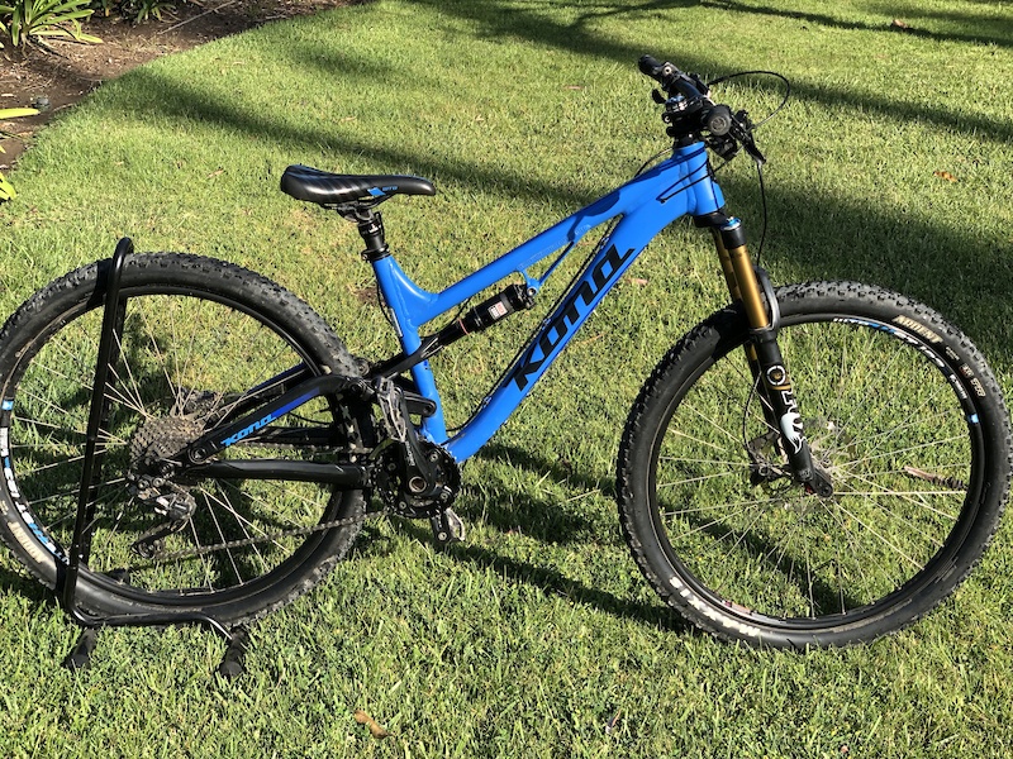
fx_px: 1522
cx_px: 506
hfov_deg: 36.8
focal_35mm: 52
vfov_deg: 28.0
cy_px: 380
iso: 16
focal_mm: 6
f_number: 2.4
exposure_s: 1/390
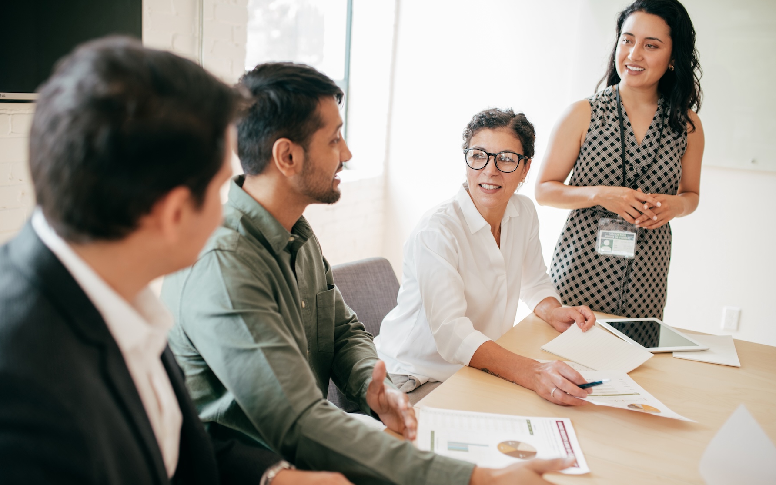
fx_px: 761
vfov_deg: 35.3
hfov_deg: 54.0
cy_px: 259
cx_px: 387
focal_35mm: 36
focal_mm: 35
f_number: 2
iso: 250
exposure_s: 1/160
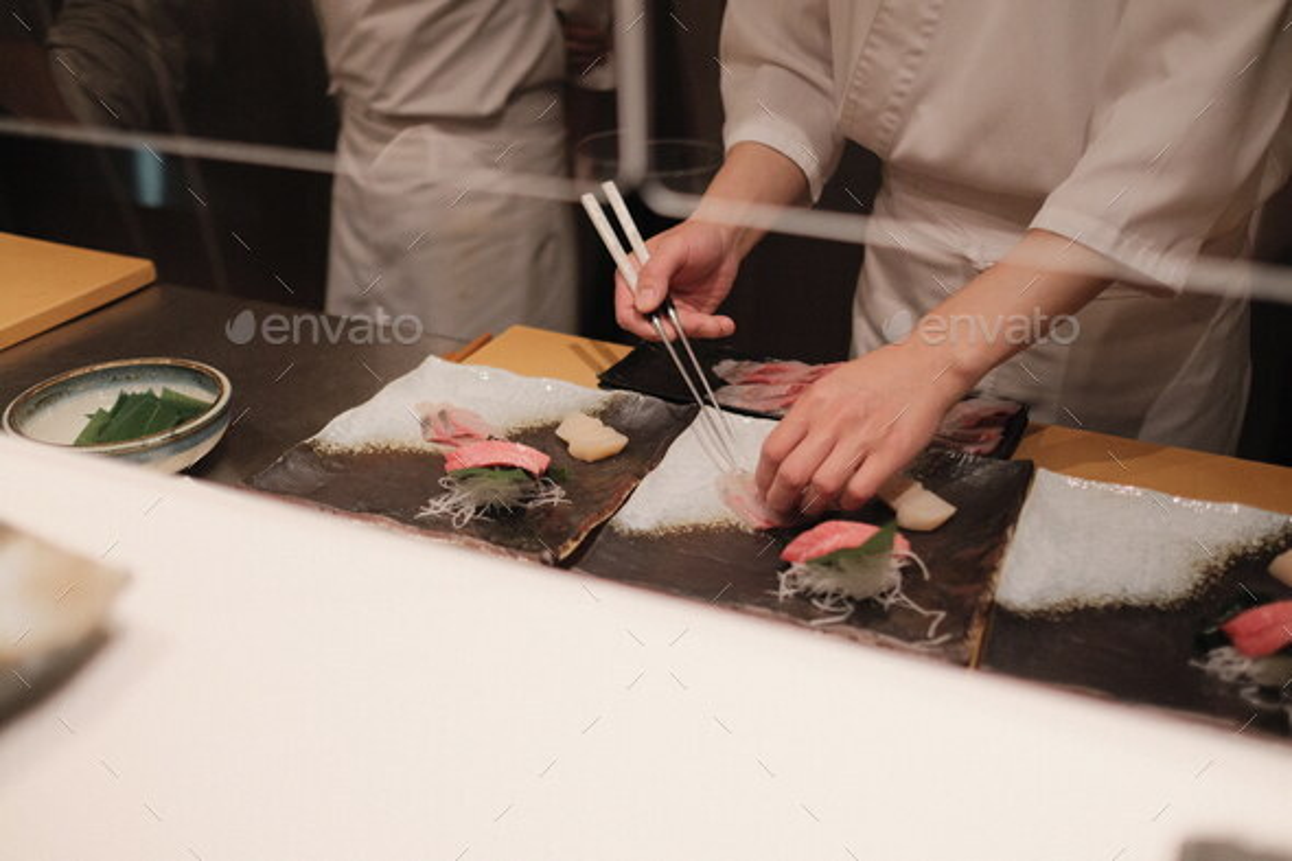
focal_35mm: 35
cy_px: 430
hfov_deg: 54.4
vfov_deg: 37.8
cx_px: 646
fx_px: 1256
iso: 800
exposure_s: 1/250
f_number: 1.4
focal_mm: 23
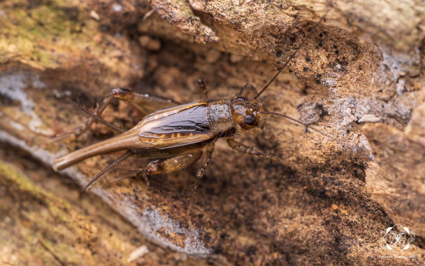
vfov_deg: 12.1
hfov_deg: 19.3
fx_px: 1251
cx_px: 212
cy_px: 124
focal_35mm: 108
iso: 200
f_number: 16
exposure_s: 1/200
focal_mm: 105
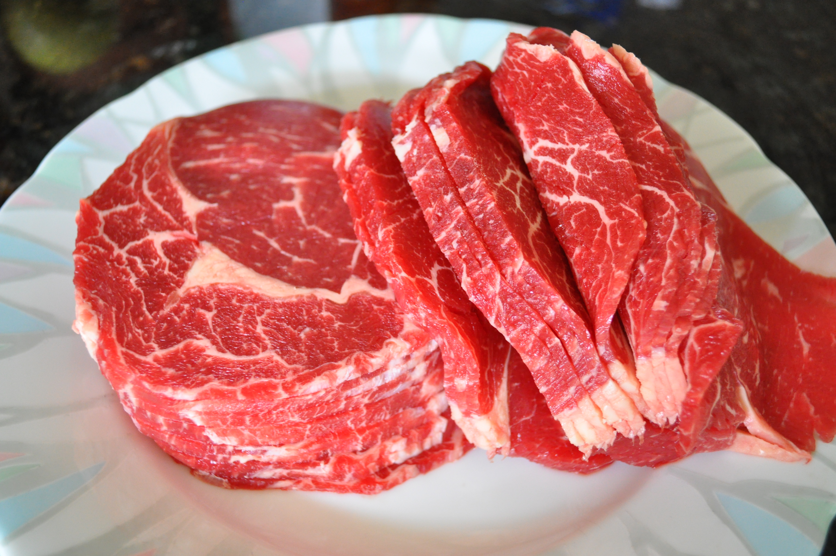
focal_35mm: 36
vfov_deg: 36.8
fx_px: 835
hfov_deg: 53.2
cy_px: 278
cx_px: 418
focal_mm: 24
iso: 1600
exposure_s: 1/30
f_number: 4
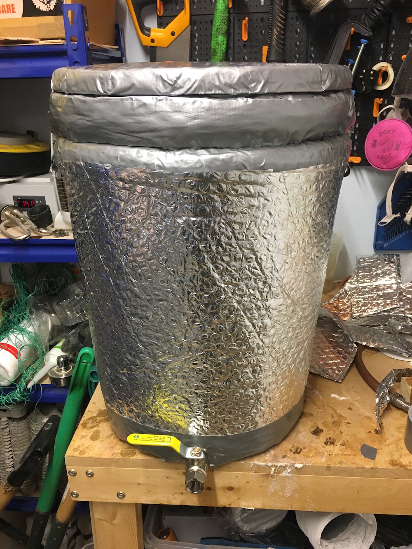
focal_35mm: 29
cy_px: 274
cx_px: 206
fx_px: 460
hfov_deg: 48.2
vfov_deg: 61.7
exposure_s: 1/33
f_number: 2.2
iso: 160
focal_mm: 4.15
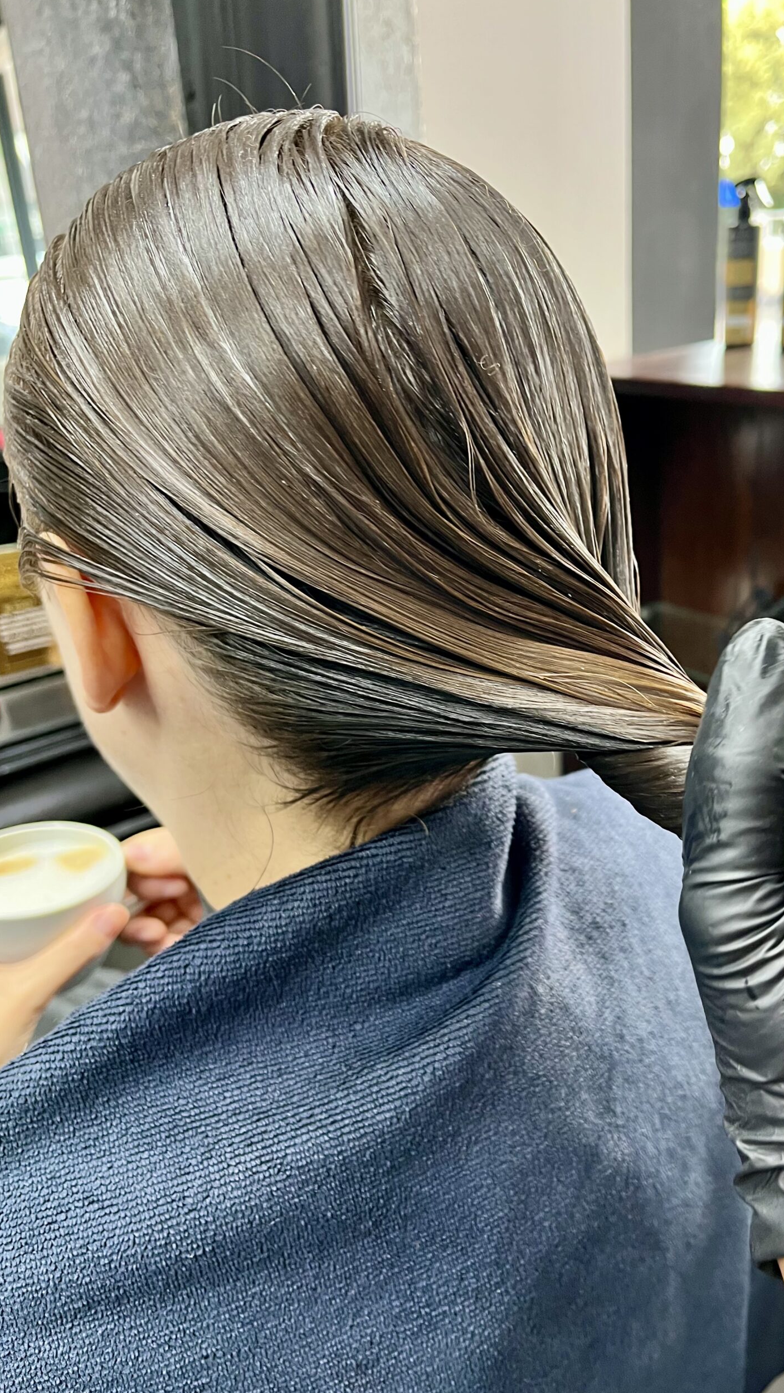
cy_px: 706
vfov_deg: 66.1
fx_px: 1072
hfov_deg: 39.9
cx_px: 498
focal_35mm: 29
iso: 160
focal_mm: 5.1
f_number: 1.6
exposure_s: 1/50
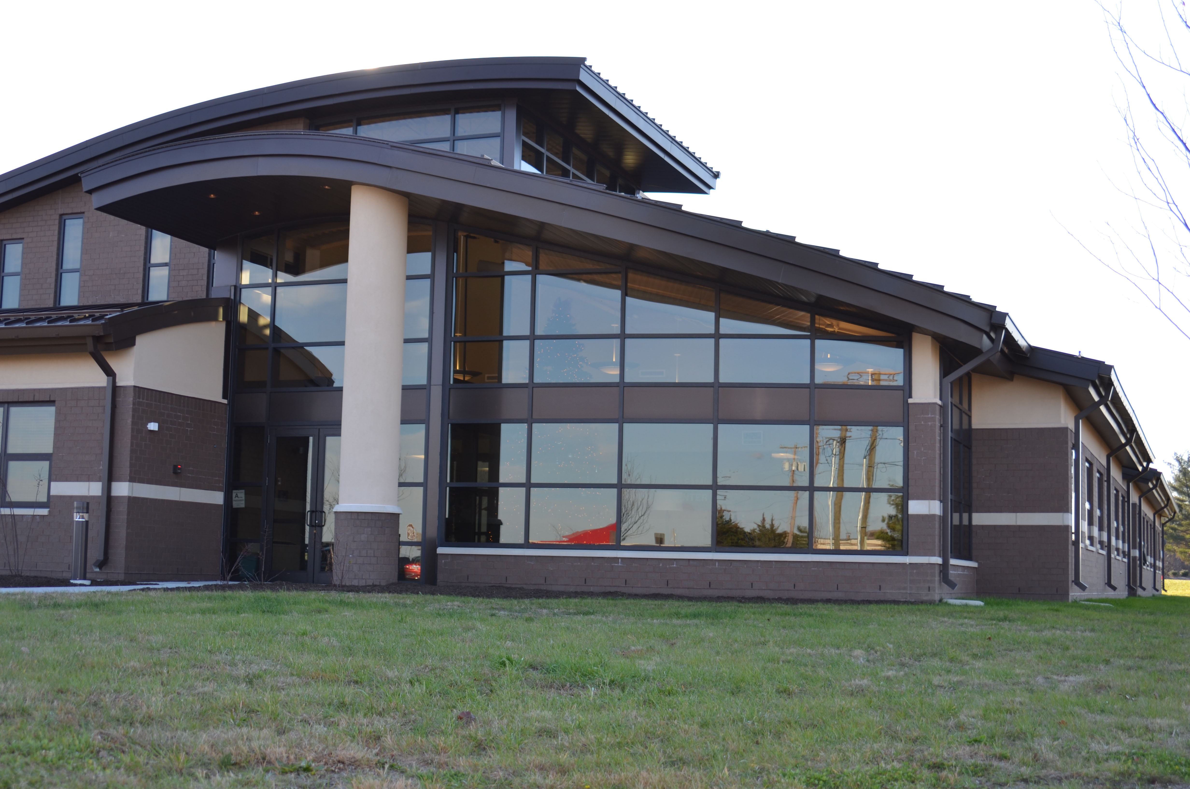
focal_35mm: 48
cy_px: 394
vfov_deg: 28.0
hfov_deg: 41.2
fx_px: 1583
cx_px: 595
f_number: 5
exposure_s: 1/250
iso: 100
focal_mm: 32
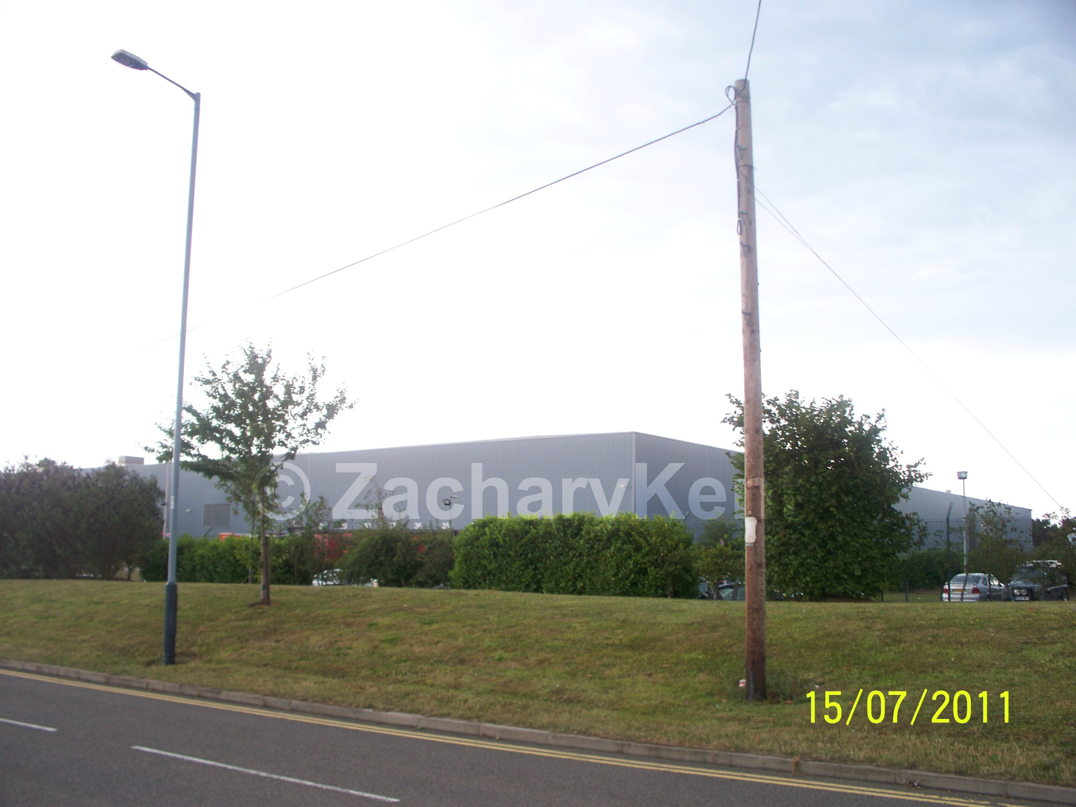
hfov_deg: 51.4
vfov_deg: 39.7
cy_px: 404
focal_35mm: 36
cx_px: 538
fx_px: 1119
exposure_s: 1/60
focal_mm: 7.54
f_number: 2.8
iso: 64
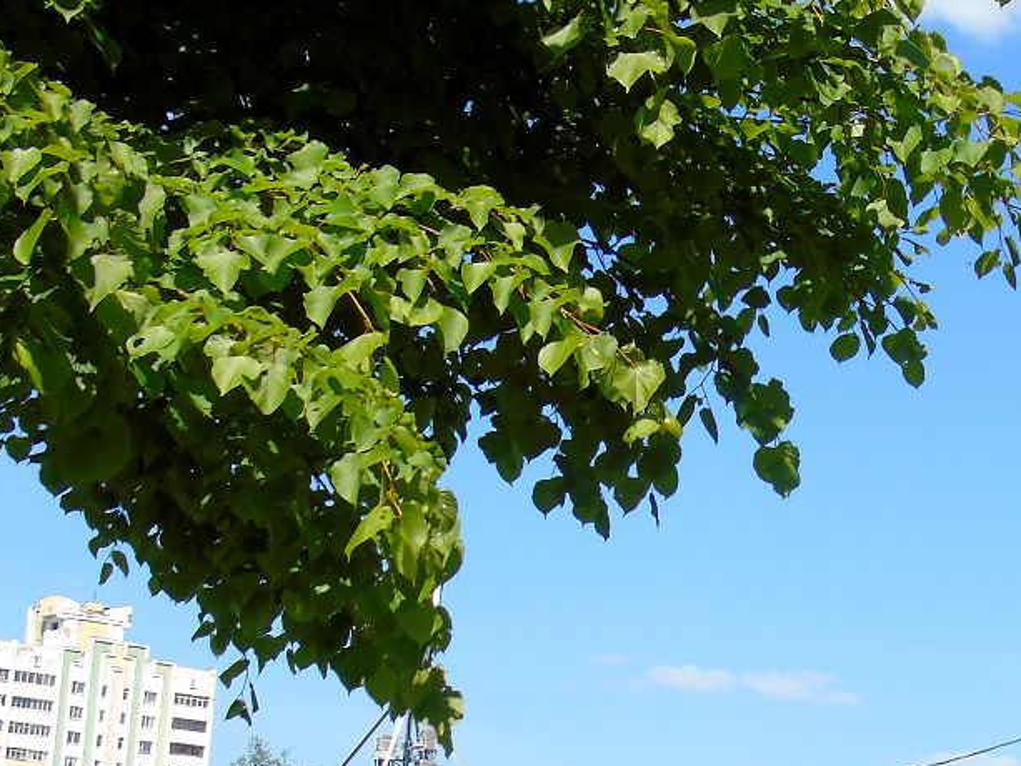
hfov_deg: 20.4
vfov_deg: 15.6
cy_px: 673
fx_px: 2773
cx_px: 949
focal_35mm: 94
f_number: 3.9
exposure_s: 1/500
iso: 80
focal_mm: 7.1
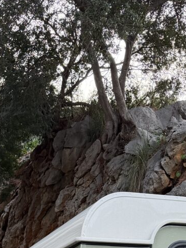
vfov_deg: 21.4
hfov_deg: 18.9
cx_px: 2
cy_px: 375
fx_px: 544
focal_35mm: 76
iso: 200
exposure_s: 1/121
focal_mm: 6.76
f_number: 1.78
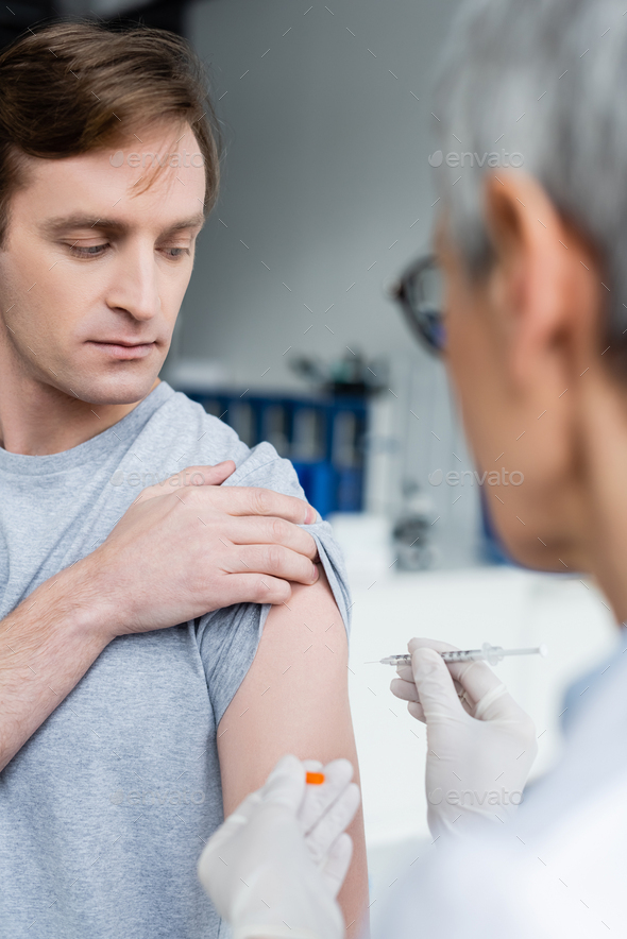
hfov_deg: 27.0
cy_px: 470
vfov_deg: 39.6
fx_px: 1305
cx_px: 314
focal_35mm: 50
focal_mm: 50
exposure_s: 1/200
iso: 250
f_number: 2.8
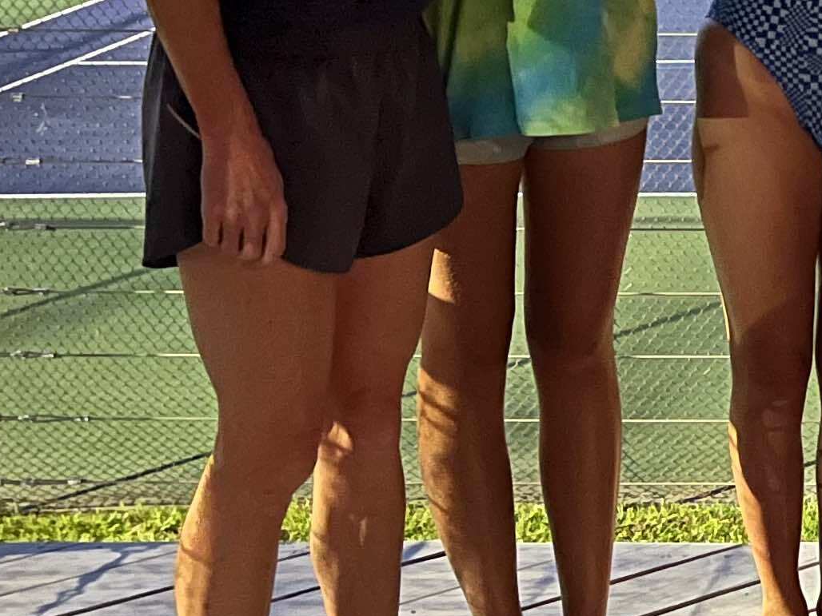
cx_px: 1260
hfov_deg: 17.2
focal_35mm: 102
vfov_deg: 14.3
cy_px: -20
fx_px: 2422
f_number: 1.6
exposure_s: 1/15
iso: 1600
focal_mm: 5.1
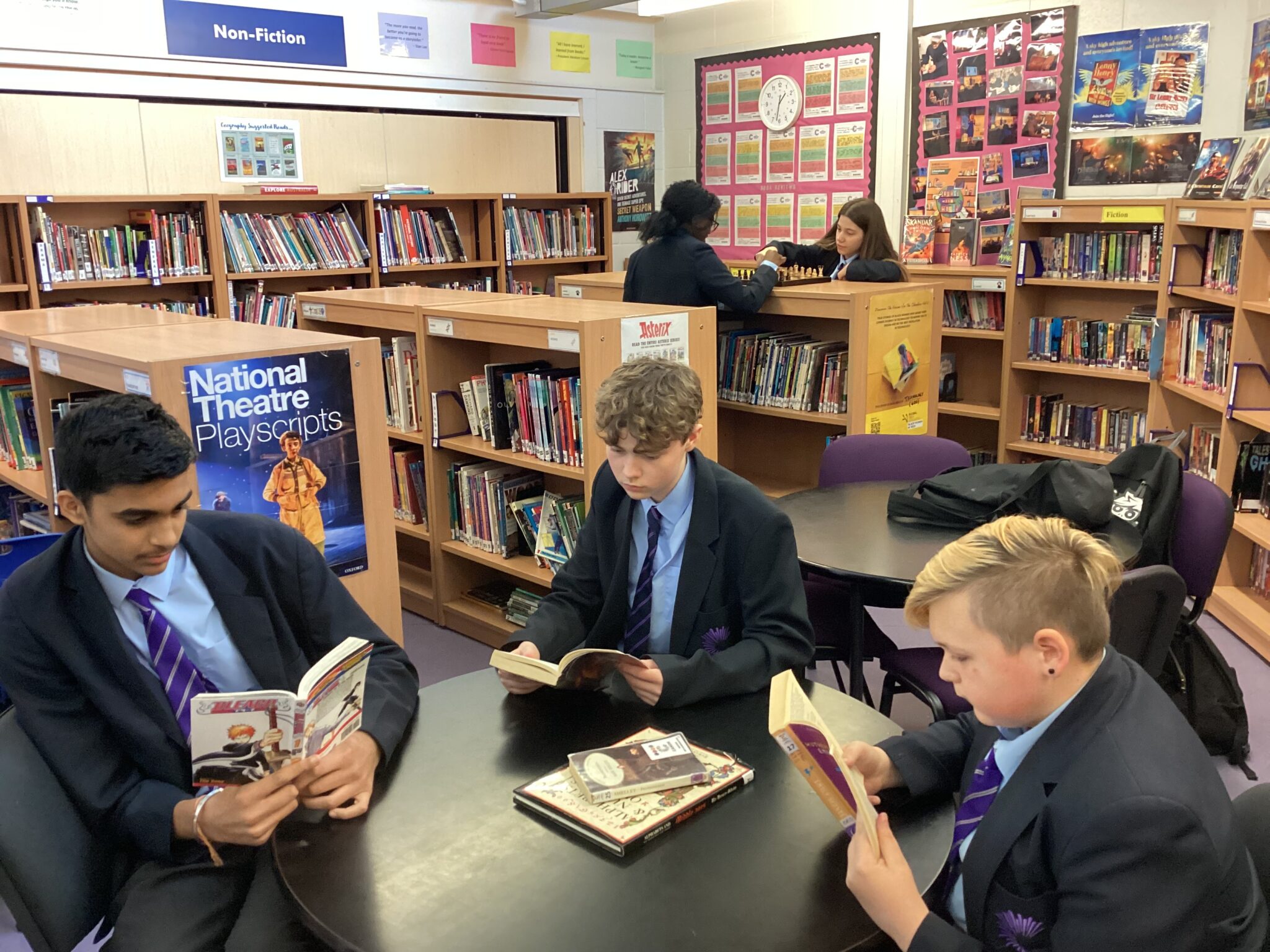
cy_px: 476
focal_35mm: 31
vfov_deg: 45.4
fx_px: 1137
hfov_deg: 58.4
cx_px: 635
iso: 320
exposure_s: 1/33
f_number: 2.4
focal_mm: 3.3
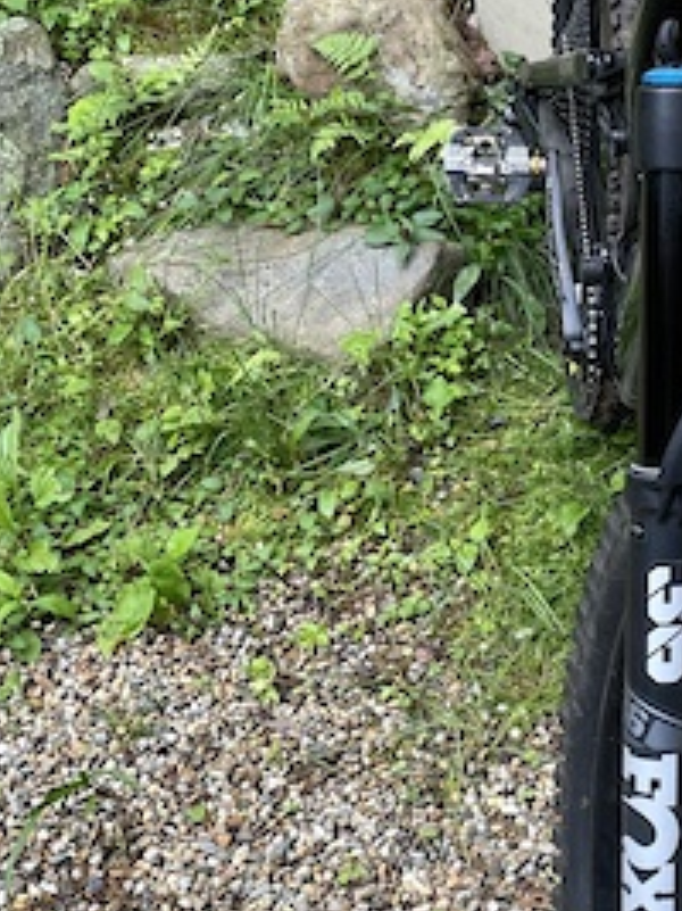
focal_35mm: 78
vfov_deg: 25.0
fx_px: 2051
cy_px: 406
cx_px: 737
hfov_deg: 18.2
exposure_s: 1/133
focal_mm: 4.2
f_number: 1.6
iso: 32
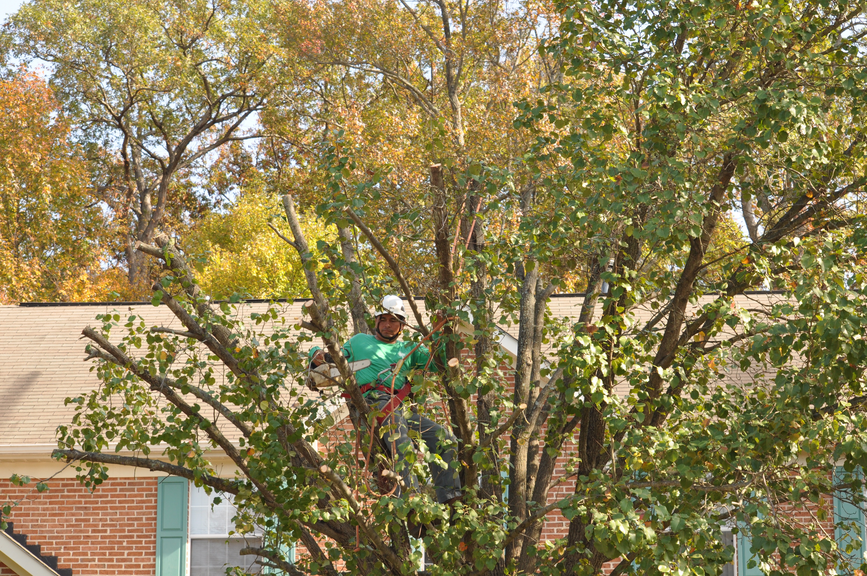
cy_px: 288
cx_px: 434
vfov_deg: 16.5
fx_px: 1984
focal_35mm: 82
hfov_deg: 24.6
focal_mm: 55
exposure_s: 1/100
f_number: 10
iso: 250
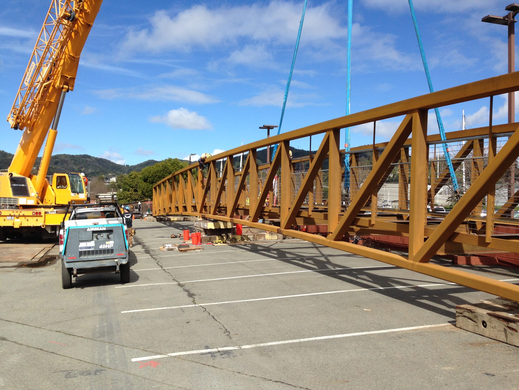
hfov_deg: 55.4
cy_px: 195
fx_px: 495
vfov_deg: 42.9
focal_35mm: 33
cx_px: 260
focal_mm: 4.12
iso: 50
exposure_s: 1/1748
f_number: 2.4
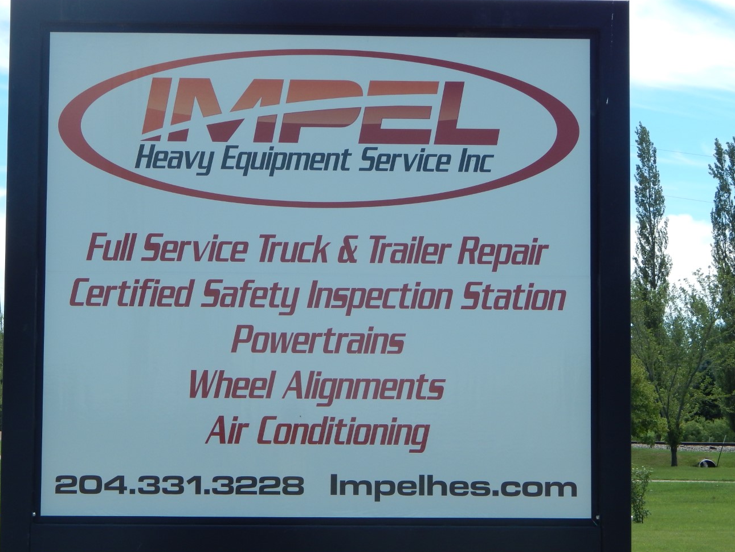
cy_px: 282
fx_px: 2039
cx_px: 341
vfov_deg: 15.4
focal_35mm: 96
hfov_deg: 20.4
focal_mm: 15.3
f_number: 4.3
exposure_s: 1/640
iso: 125
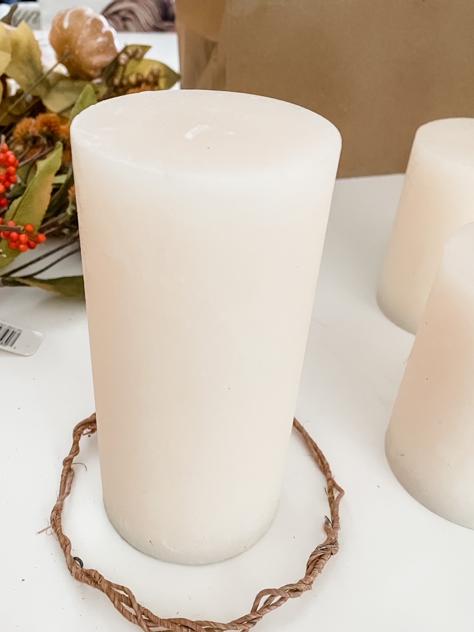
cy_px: 331
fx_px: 584
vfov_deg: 56.8
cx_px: 208
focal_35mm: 32
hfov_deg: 44.1
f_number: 1.6
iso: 500
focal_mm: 4.2
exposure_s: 1/60
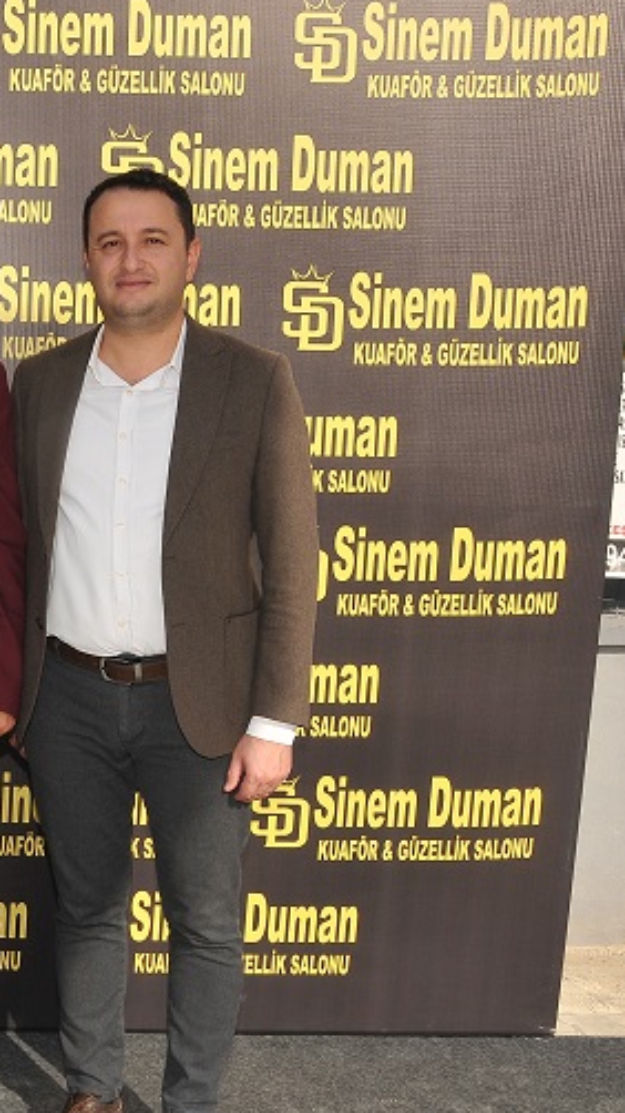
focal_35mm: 50
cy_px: 622
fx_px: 1475
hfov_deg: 21.8
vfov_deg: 41.3
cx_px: -166
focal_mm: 18
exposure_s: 1/250
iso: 200
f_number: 13
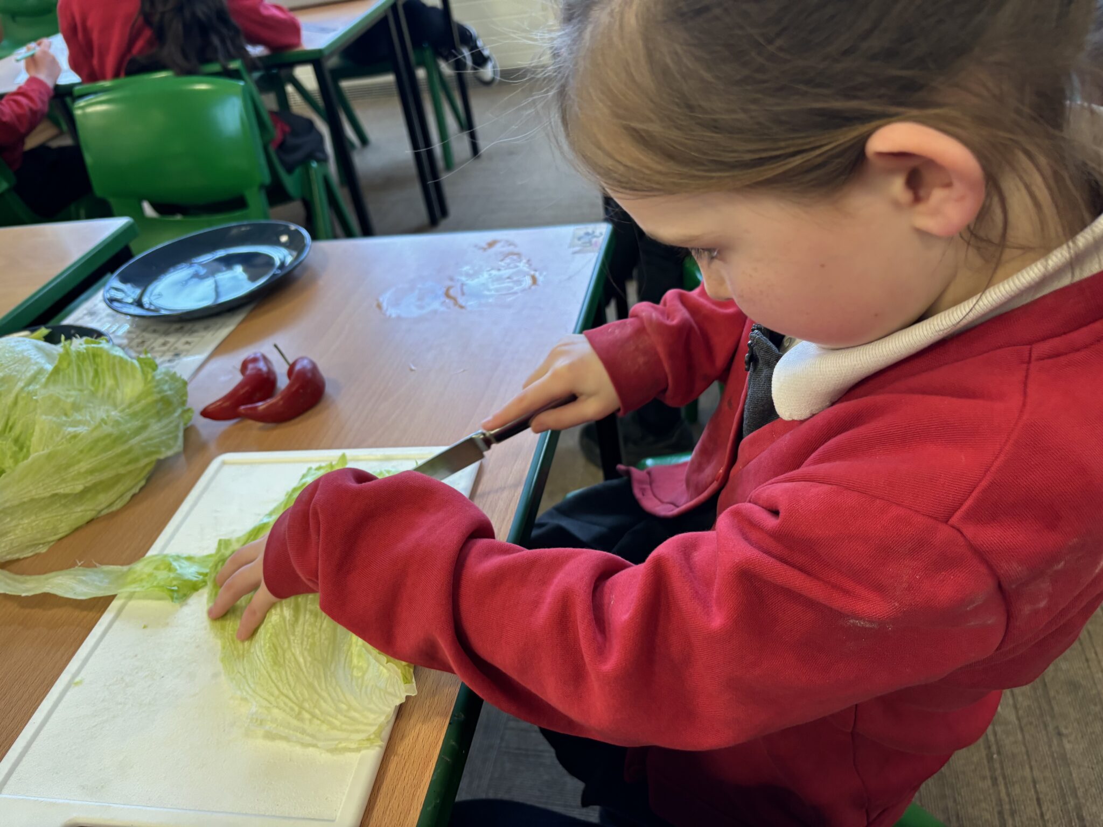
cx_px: 552
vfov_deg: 53.1
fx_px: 828
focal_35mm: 26
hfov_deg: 67.3
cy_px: 414
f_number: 1.6
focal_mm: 5.96
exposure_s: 1/46
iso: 200
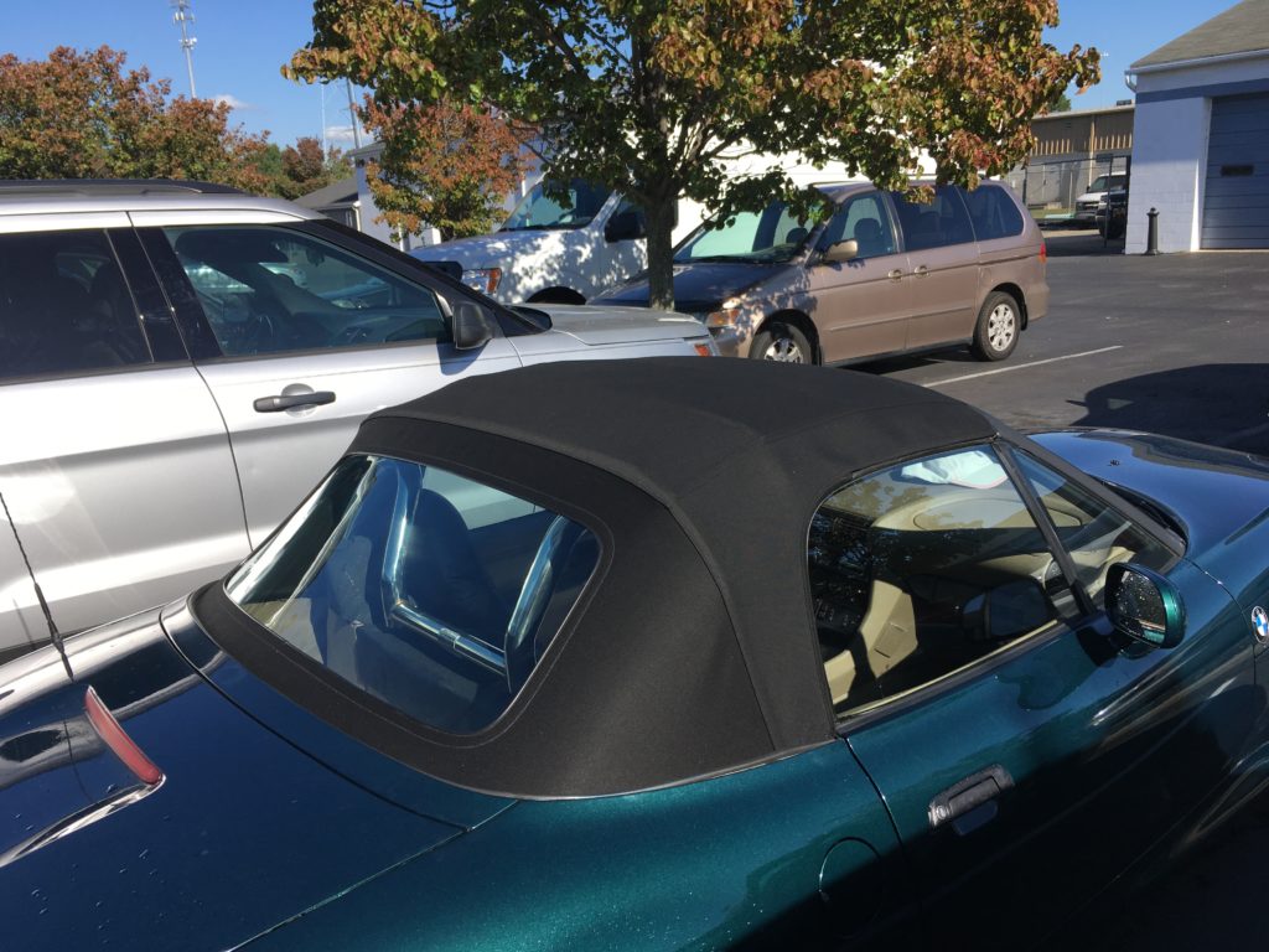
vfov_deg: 48.2
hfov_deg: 61.7
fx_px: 1063
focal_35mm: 29
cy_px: 476
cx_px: 634
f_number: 2.2
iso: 25
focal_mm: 4.15
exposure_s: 1/1202
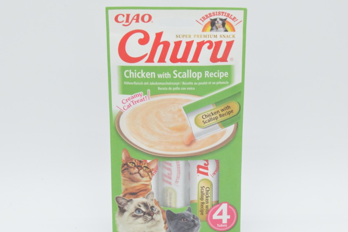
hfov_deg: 21.1
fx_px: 933
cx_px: 175
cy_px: 128
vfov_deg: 14.1
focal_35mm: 97
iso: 1600
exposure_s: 1/160
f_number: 14
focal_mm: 55
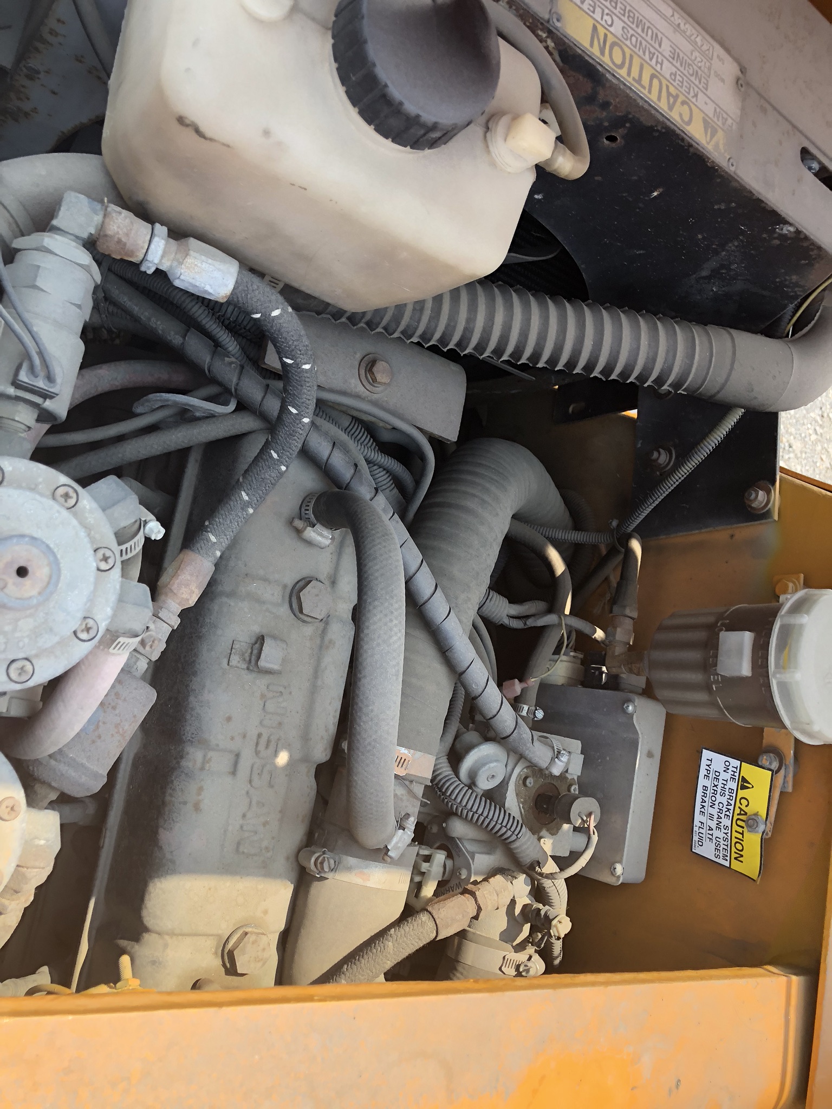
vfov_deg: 63.4
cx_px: 416
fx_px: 897
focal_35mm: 28
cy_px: 554
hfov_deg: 49.7
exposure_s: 1/319
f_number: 1.8
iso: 20
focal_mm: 3.99
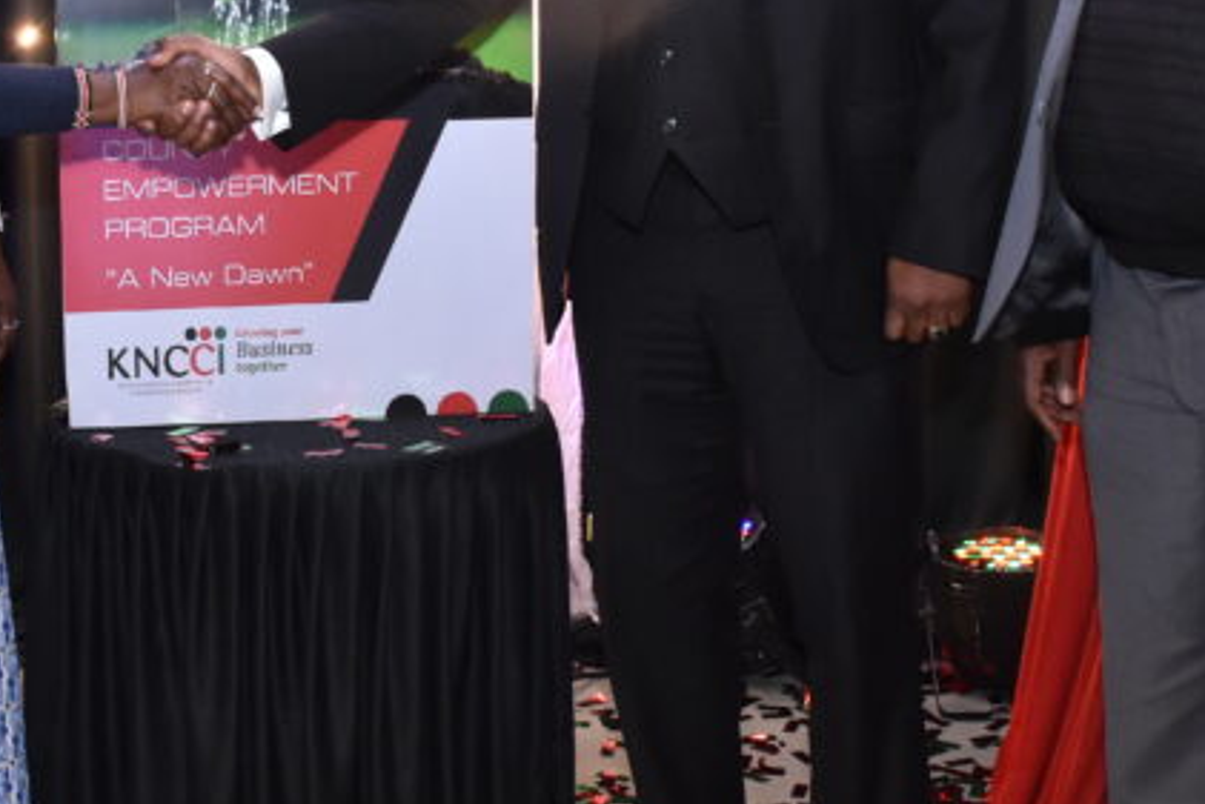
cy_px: 190
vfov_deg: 18.6
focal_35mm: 73
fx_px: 2444
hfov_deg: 27.6
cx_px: 484
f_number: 5
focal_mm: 20
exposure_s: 1/60
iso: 1250
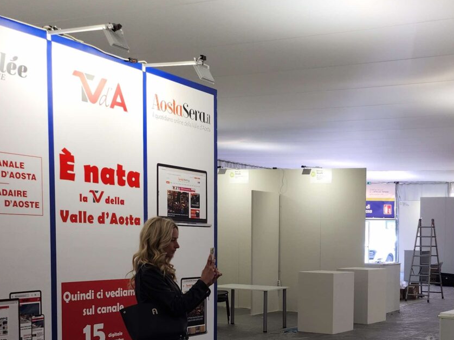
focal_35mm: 55
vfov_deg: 26.0
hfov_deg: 33.9
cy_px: 283
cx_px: 365
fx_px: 721
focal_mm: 5
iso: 50
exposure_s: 1/156
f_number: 1.8
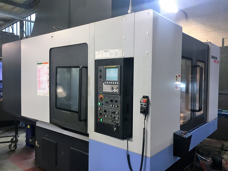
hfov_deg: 61.7
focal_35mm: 29
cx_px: 114
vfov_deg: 48.2
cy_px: 86
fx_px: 191
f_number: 2.2
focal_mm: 4.15
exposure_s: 1/33
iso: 160
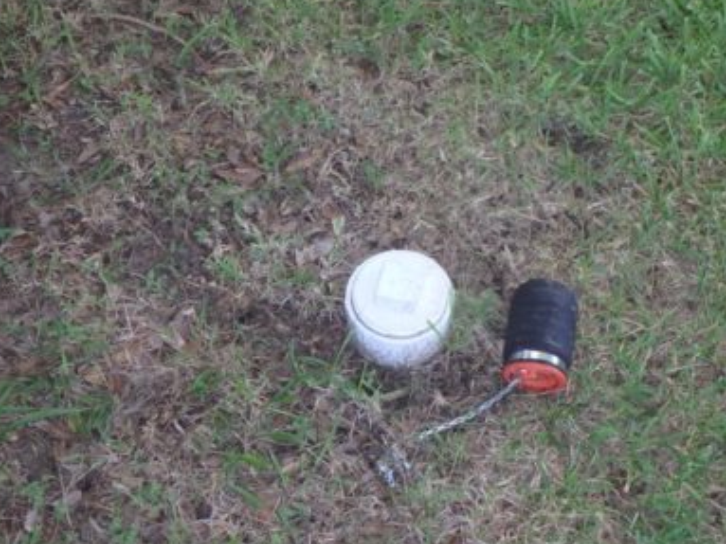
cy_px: 309
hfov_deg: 39.4
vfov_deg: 30.2
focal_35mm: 48
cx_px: 453
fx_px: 1006
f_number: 5
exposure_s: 1/40
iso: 400
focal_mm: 6.4
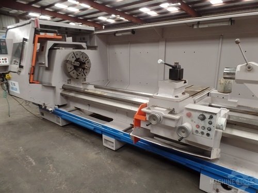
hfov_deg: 73.9
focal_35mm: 23
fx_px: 171
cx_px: 129
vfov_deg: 58.9
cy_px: 96
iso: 160
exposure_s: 1/30
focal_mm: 4.1
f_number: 2.8
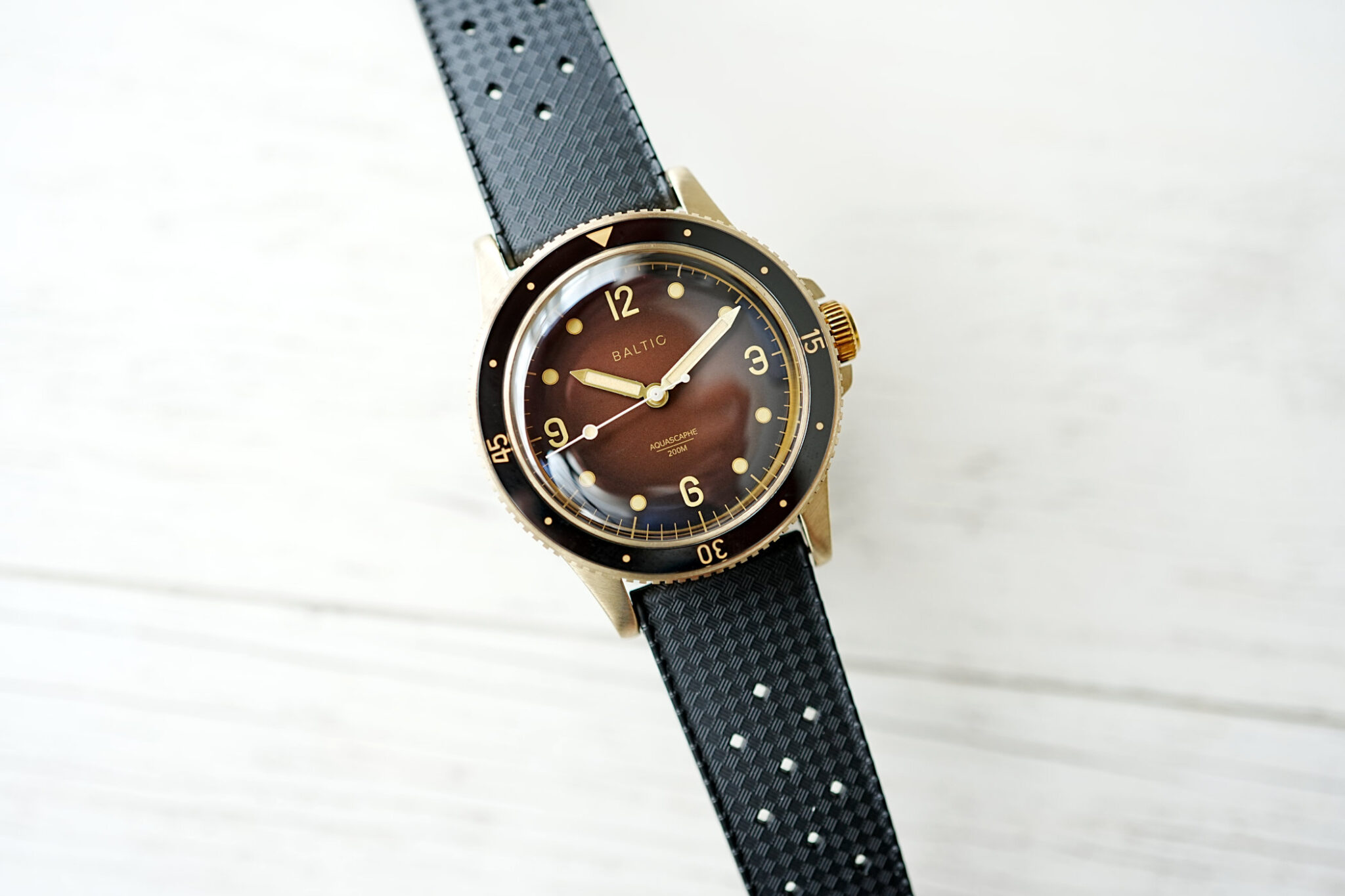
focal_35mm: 50
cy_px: 448
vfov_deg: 27.0
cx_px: 672
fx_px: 1868
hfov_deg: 39.6
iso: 400
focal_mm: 50
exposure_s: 1/100
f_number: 3.2
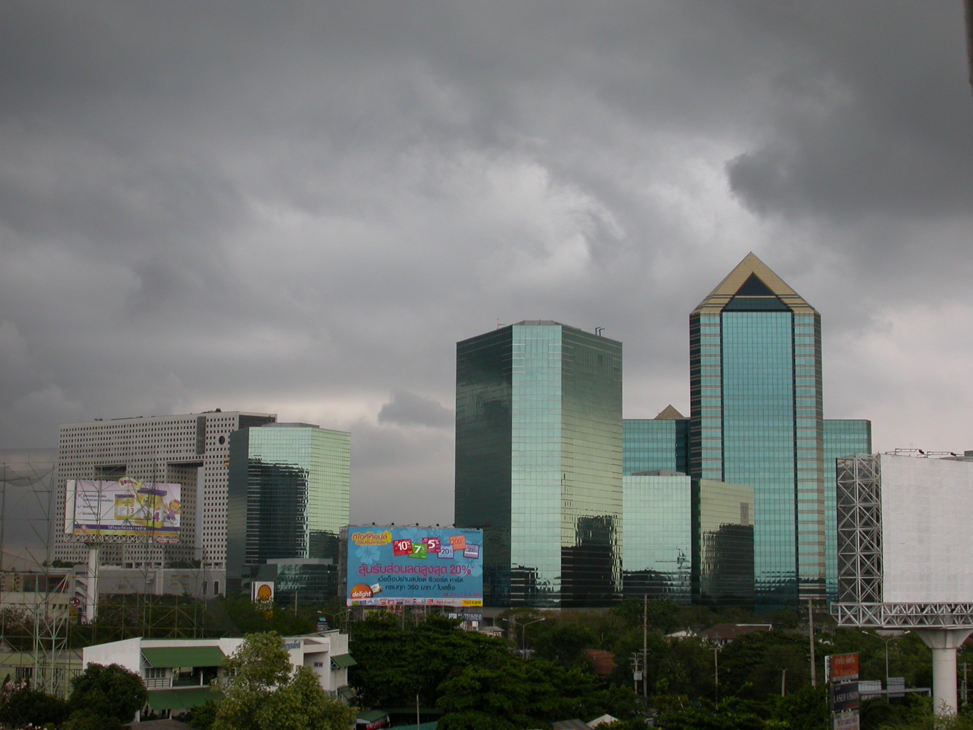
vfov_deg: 27.0
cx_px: 486
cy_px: 365
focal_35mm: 54
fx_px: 1518
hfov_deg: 35.5
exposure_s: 1/210
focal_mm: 11.3
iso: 100
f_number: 4.8
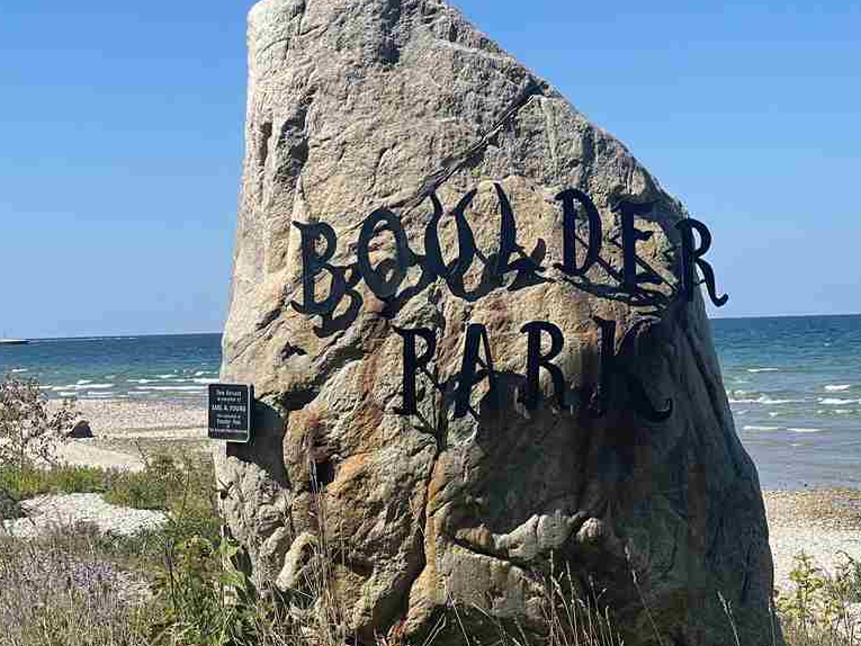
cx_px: 490
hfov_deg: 22.5
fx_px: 2164
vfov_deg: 17.0
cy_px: 356
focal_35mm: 87
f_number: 2
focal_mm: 6
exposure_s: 1/1776
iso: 25
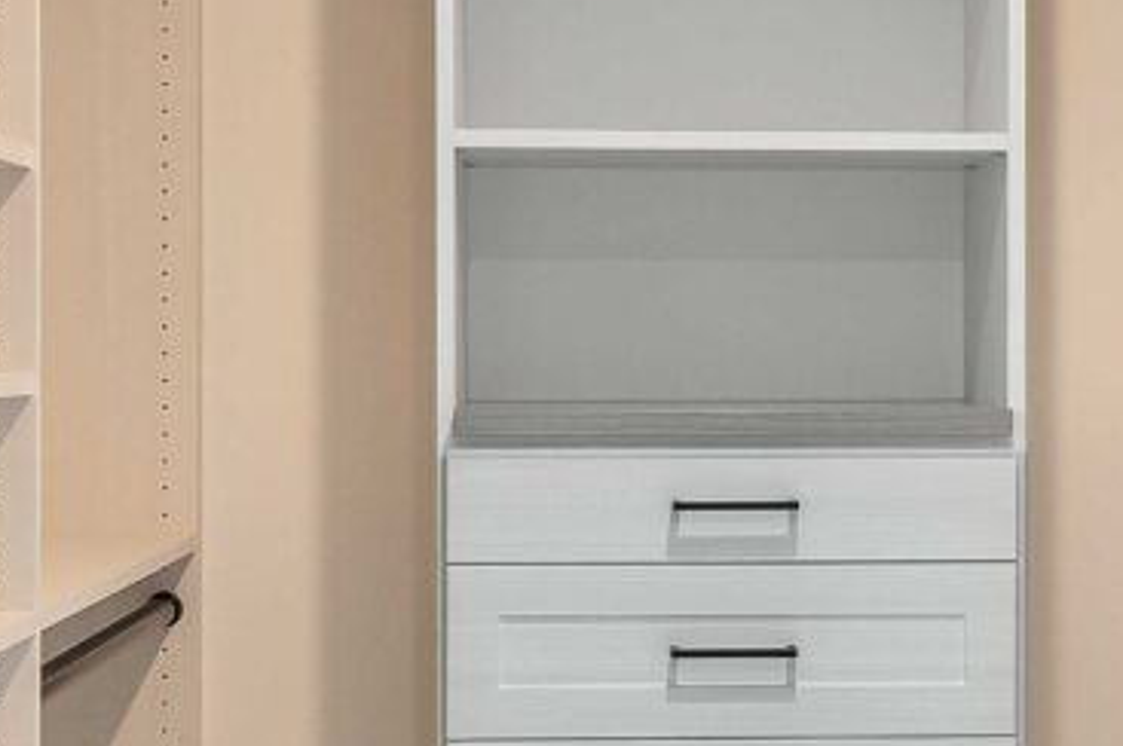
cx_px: 817
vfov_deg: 15.5
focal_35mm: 88
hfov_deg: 23.0
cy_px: 367
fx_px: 2743
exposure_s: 1/15
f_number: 7.1
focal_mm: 14
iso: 200
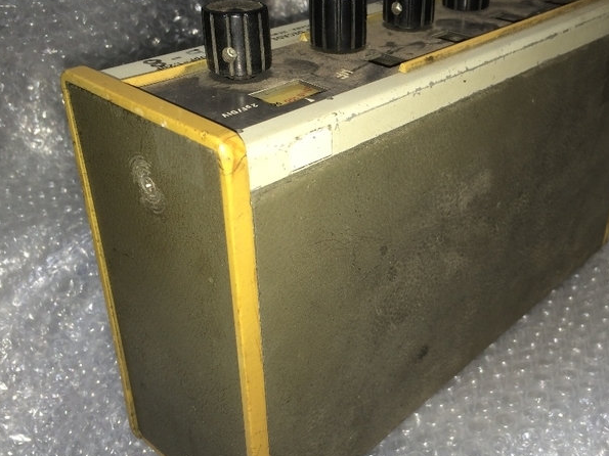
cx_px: 375
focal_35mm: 39
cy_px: 229
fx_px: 686
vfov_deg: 36.8
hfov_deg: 47.5
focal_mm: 4.15
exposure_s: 1/40
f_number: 2.2
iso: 32
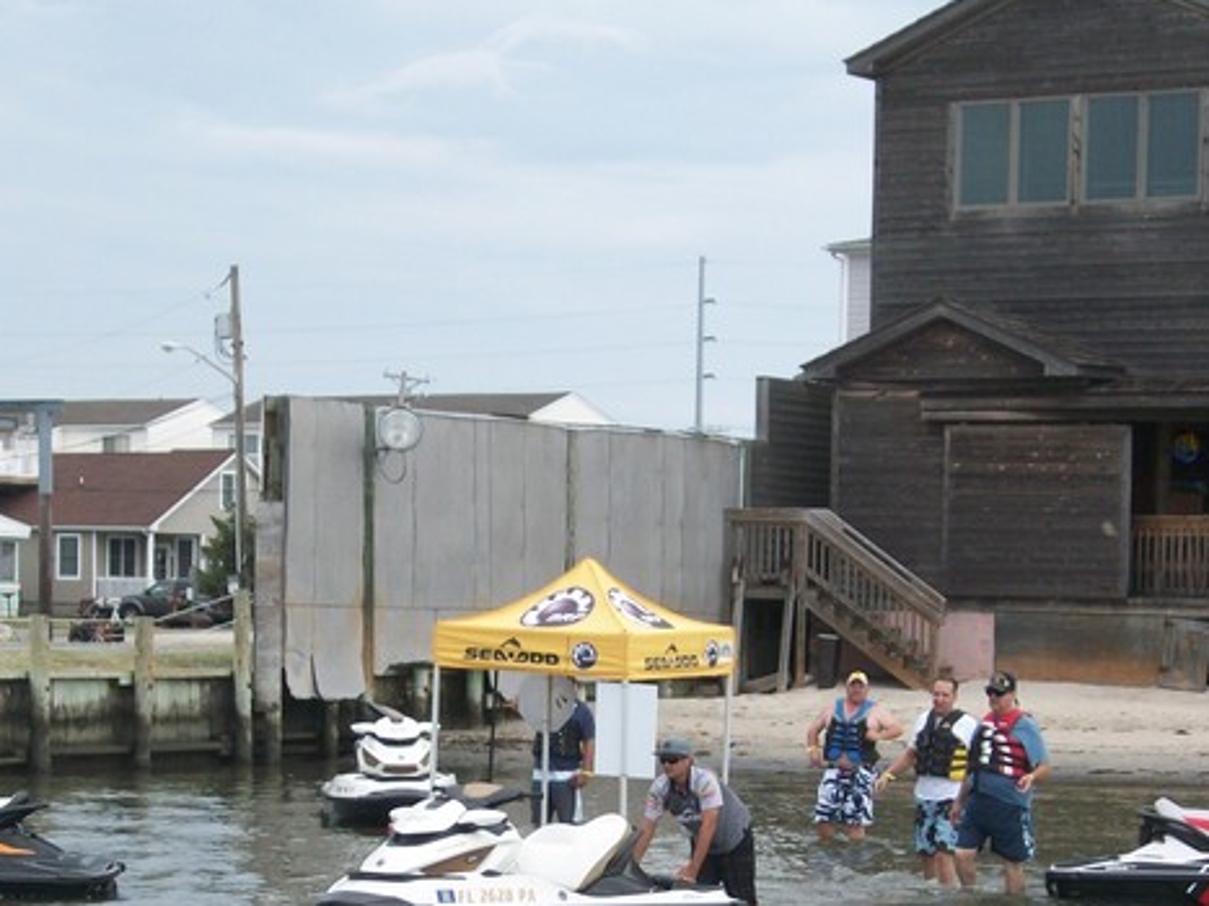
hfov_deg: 17.4
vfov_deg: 13.0
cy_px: 764
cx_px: 603
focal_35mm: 113
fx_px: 3946
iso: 64
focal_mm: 11
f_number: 4.1
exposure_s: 1/273
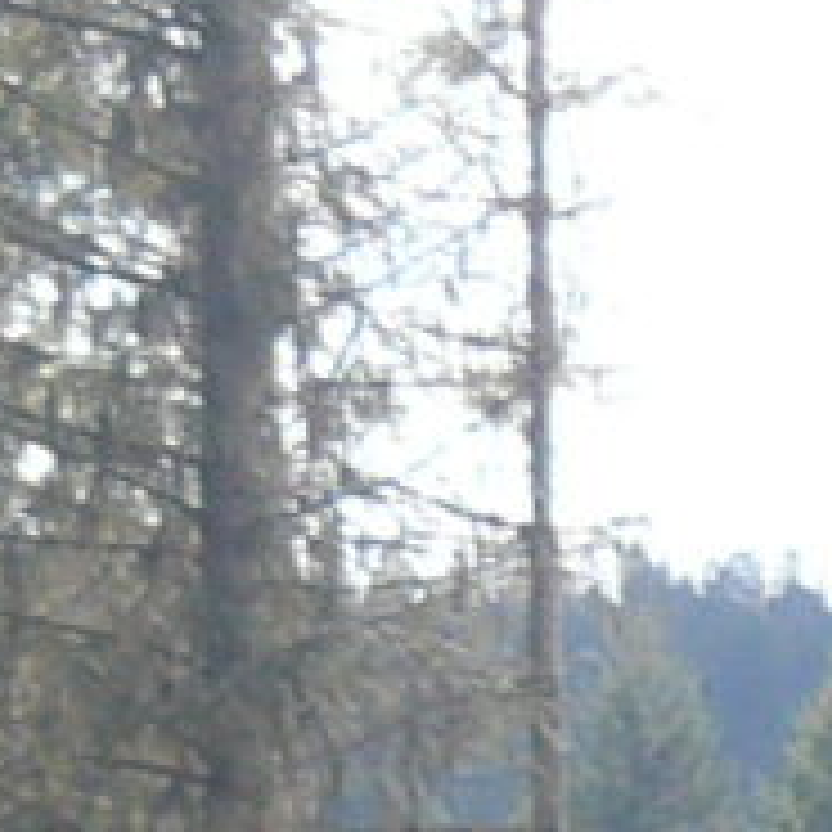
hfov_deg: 5.0
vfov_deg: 5.2
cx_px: 2775
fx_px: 9001
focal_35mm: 331
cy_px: 1588
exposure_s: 1/200
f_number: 4
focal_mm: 6
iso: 100
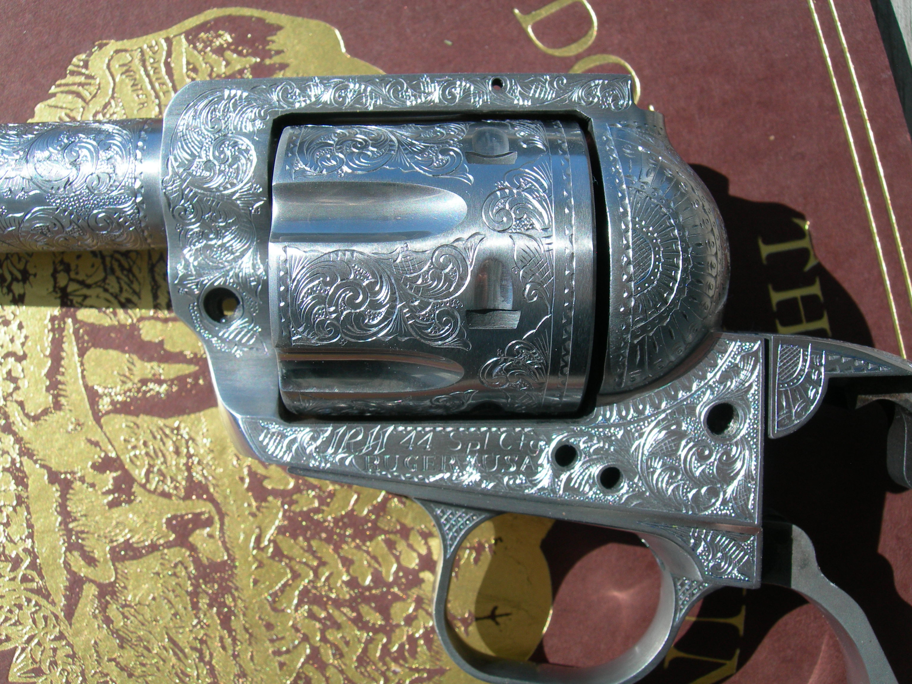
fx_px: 1001
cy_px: 342
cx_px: 456
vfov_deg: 37.7
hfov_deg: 49.0
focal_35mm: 38
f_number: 4.8
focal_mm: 7.8
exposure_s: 1/430
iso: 50
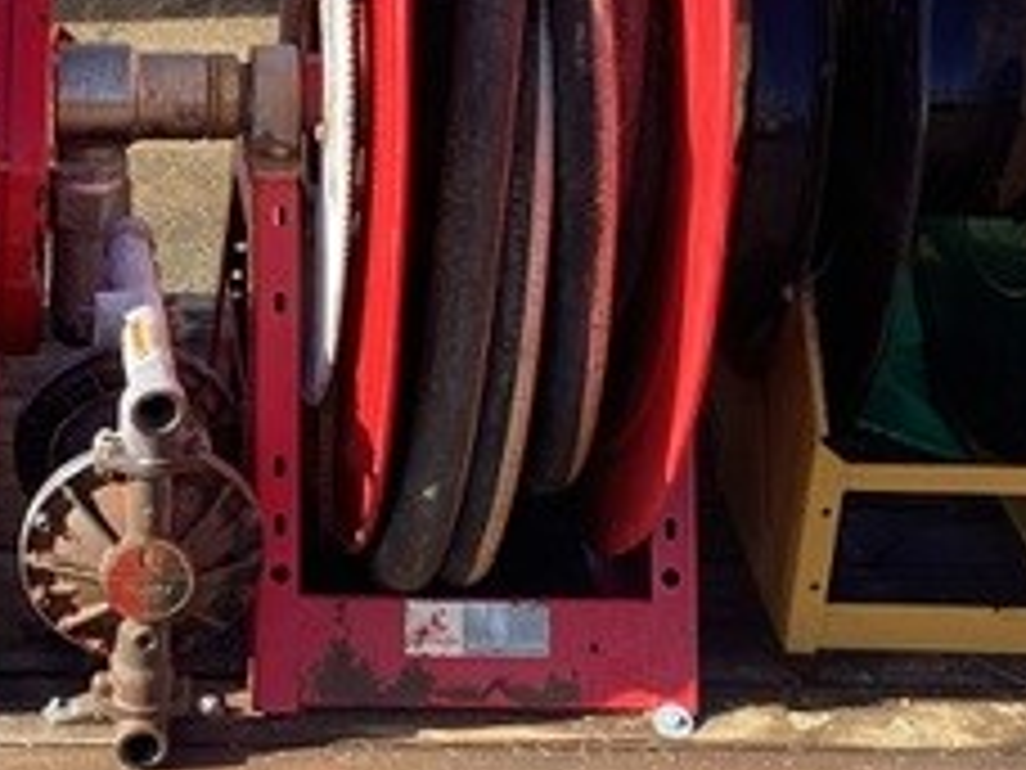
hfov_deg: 21.9
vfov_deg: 17.0
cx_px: 76
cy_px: 302
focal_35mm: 87
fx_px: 2579
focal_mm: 3.3
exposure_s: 1/255
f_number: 2.4
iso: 25
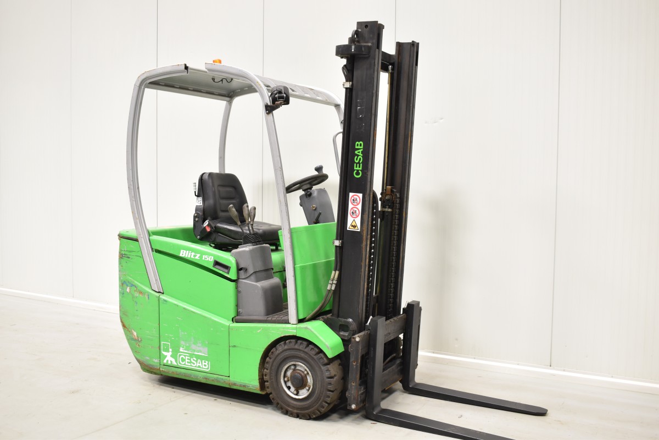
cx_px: 330
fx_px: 659
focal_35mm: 36
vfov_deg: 36.9
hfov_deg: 53.1
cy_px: 220
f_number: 5
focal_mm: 24
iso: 1000
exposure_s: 1/20
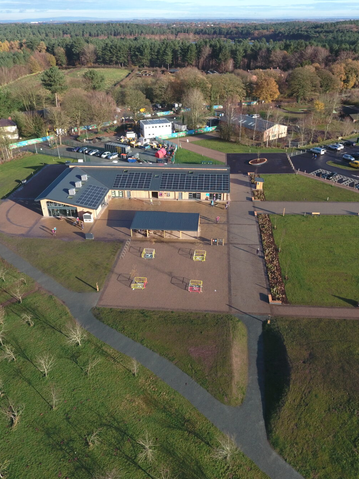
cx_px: 195
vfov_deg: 65.3
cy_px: 241
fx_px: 373
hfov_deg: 51.3
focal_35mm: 27
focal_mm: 3.61
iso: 100
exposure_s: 1/412
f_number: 2.8
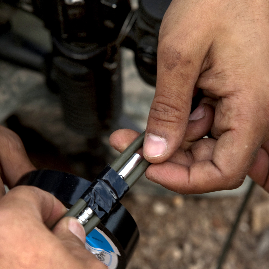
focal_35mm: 150
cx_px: 137
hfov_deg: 11.6
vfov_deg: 11.6
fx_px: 1319
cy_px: 144
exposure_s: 1/200
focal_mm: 85
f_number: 8
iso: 200
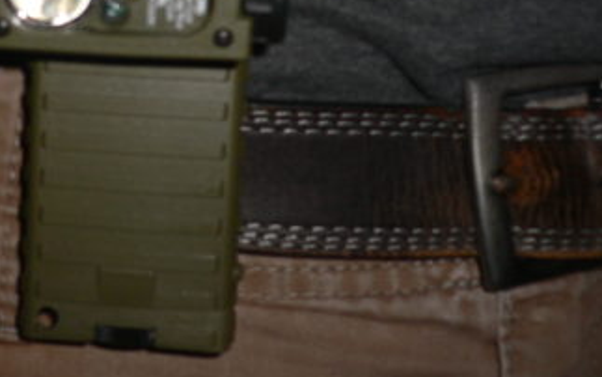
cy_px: 63
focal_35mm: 69
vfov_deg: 18.7
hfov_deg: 28.9
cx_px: 97
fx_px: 1132
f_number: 2.8
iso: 80
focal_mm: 5.8
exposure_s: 1/60
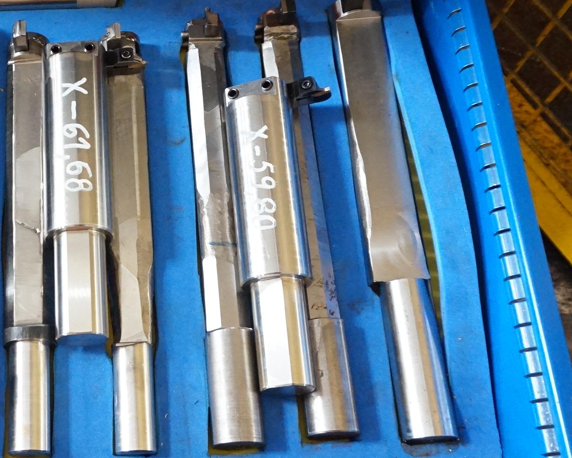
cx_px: 94
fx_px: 864
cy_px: 188
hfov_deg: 35.2
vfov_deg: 29.6
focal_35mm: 51
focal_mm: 16
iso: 3200
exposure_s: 1/40
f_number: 3.5
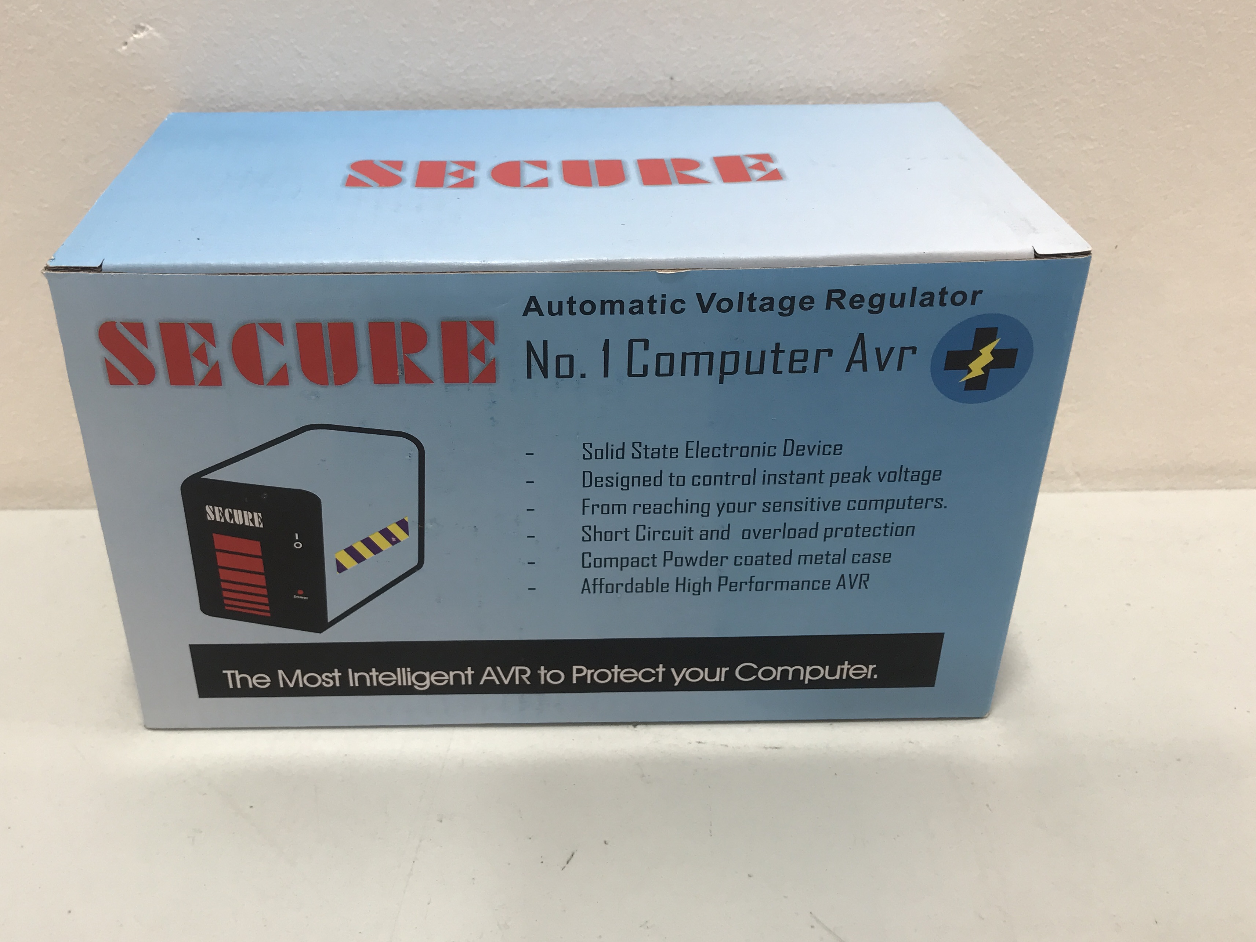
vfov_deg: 42.9
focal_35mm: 33
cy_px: 414
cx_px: 528
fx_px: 1197
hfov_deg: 55.1
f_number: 1.8
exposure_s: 1/60
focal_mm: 3.99
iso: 32
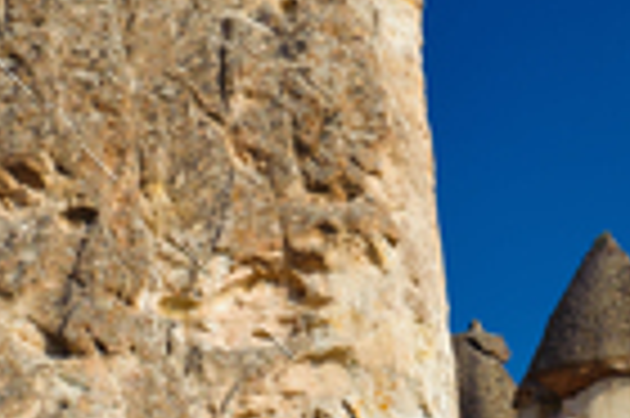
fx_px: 1765
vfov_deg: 13.5
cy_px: 101
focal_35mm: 101
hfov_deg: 20.1
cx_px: 482
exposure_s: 1/160
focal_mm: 24
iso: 400
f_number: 13
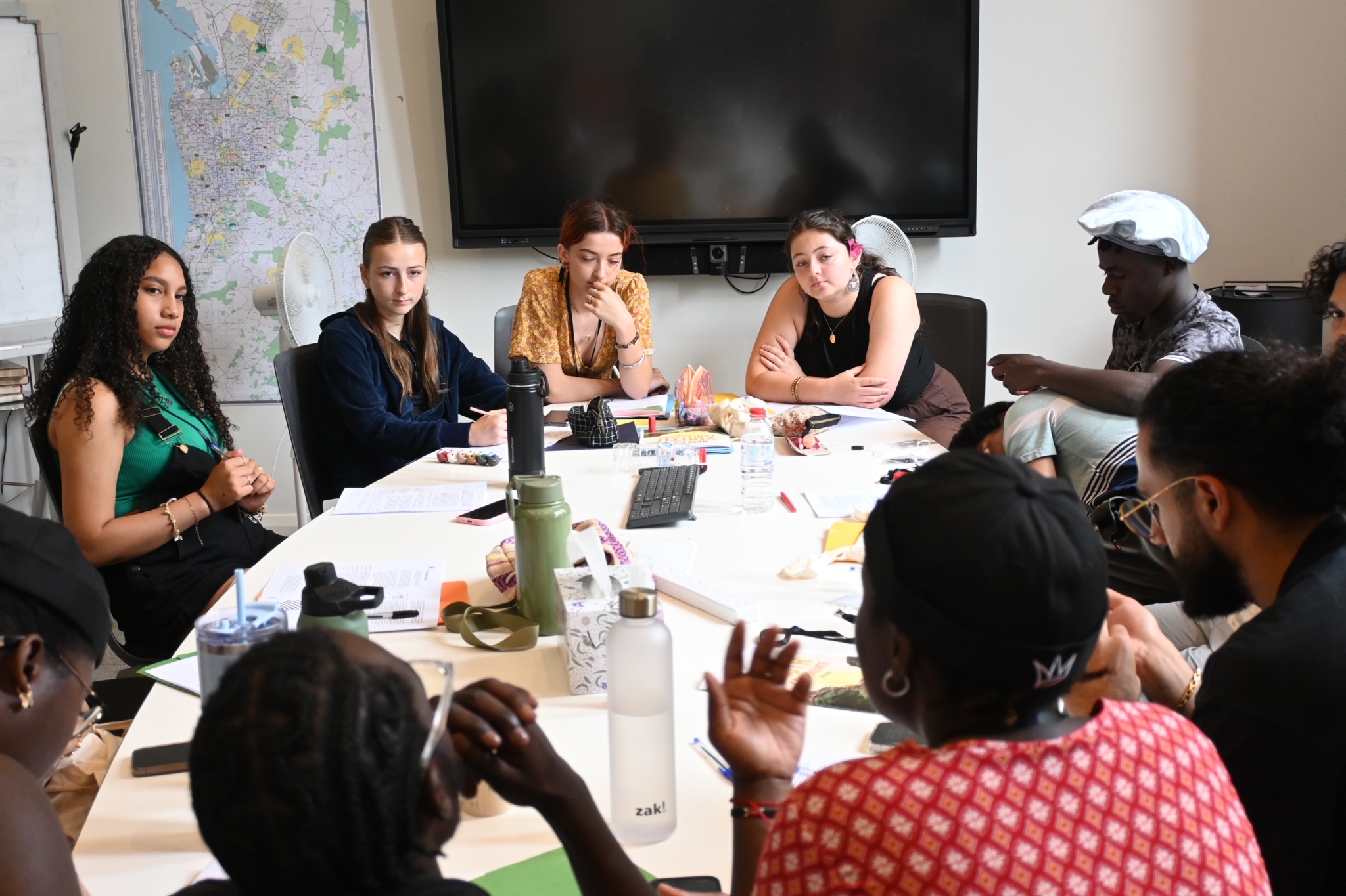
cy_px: 448
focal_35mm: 44
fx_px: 1626
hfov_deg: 45.0
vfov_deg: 30.8
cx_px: 673
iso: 1100
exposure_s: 1/125
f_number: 4.8
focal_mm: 29
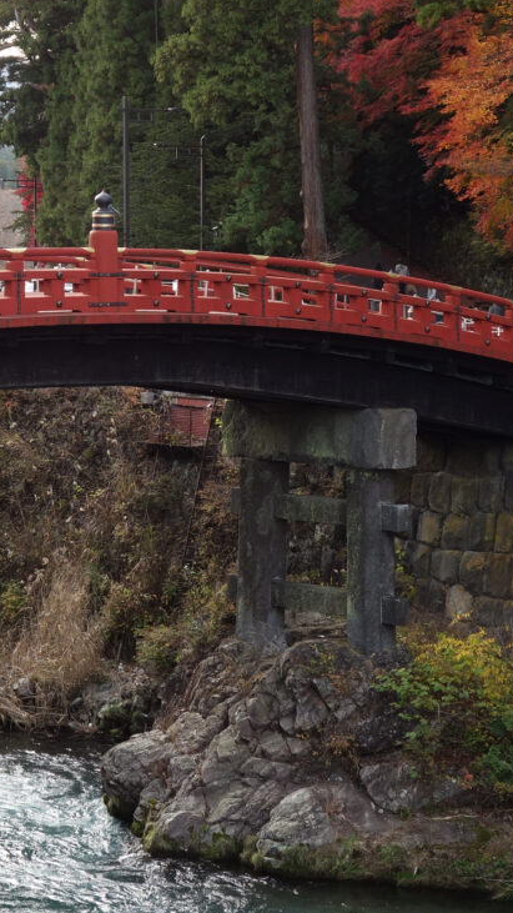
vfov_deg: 21.5
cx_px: 71
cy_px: 302
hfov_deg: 12.2
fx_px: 2395
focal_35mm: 99
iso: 125
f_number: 4.5
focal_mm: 16.59
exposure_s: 1/60
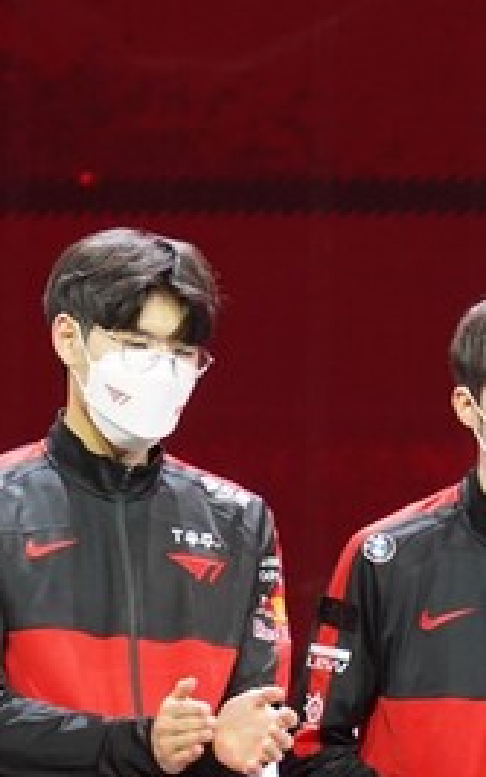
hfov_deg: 3.0
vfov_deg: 4.8
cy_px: 675
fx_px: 9298
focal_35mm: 439
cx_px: 684
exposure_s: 1/125
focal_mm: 128
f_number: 6.3
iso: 2000
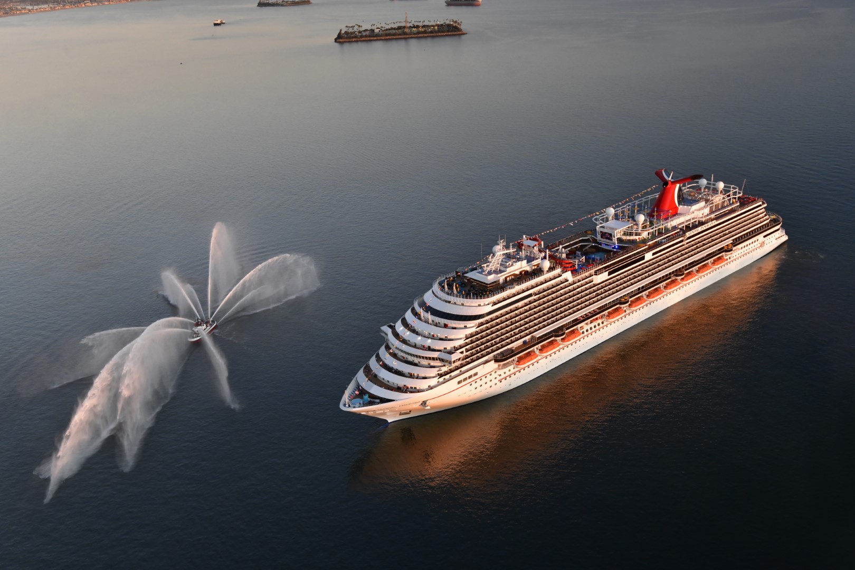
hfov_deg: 54.4
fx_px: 831
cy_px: 285
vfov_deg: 37.9
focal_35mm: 35
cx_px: 428
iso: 1600
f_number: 10
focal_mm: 35
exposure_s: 1/125
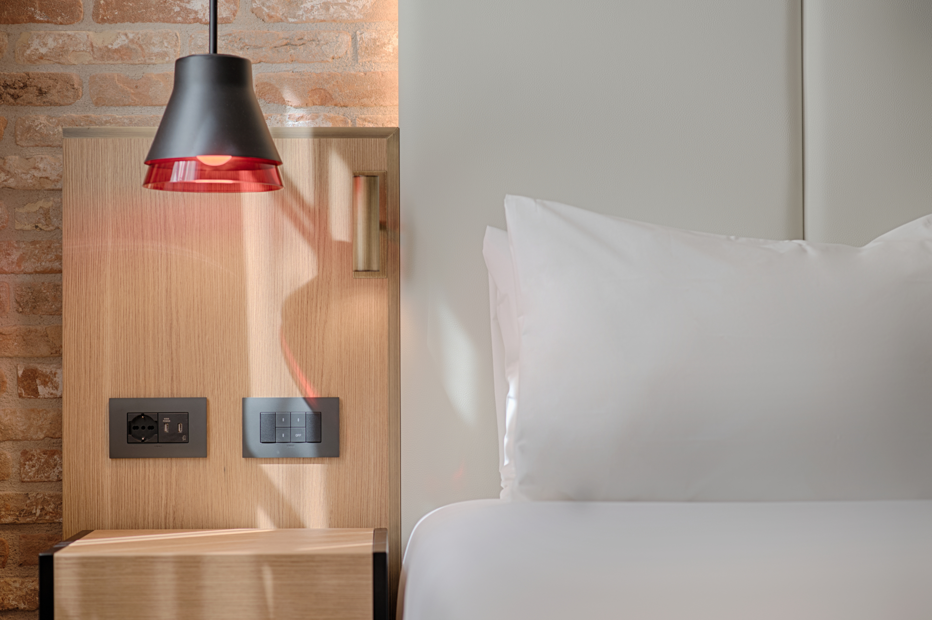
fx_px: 2199
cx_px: 466
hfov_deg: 23.9
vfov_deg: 16.0
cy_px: 310
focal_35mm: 85
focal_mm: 85
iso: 50
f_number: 4.5
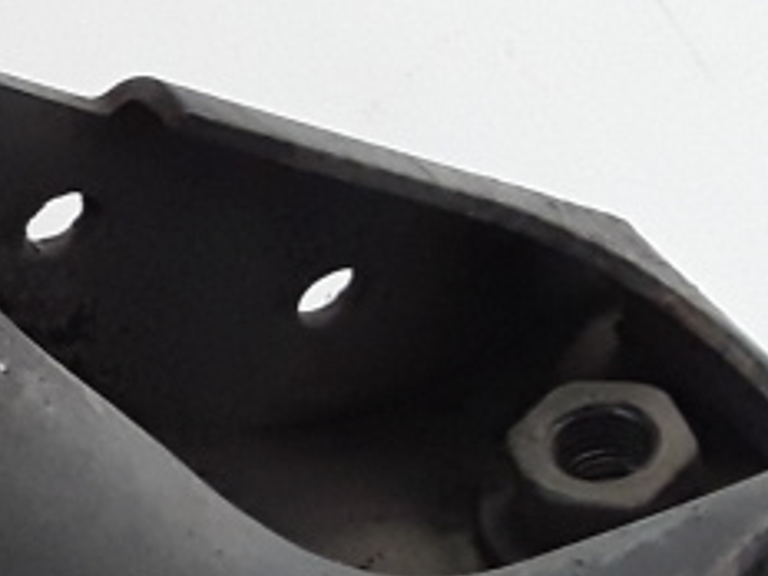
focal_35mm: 119
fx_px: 2640
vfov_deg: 12.4
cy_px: 311
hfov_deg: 14.0
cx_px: -771
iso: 100
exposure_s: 1/33
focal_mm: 2.91
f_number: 1.9
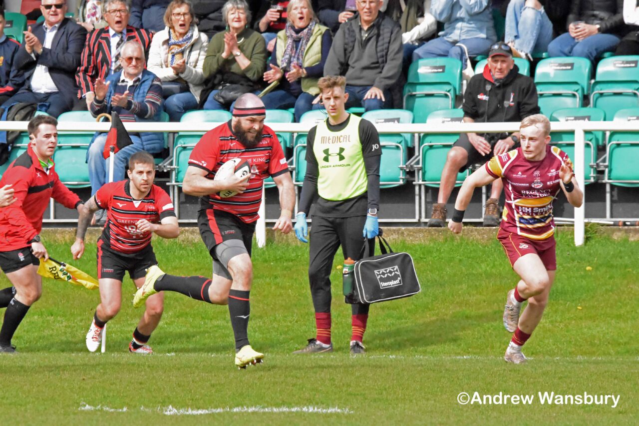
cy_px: 213
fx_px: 11713
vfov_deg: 2.1
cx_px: 320
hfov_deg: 3.1
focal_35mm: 660
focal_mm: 440
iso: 16000
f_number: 13
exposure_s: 1/6400
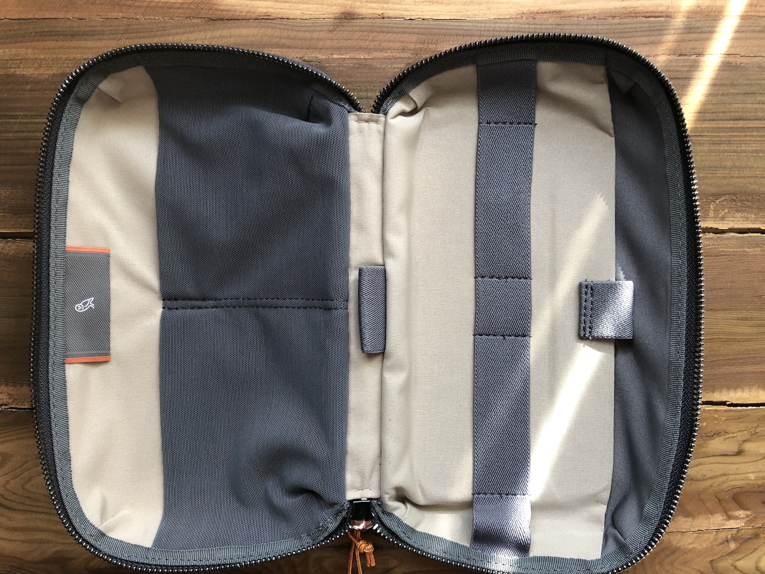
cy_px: 287
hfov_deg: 63.4
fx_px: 619
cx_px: 382
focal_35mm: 28
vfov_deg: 49.7
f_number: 1.8
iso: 25
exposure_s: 1/40
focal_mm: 4
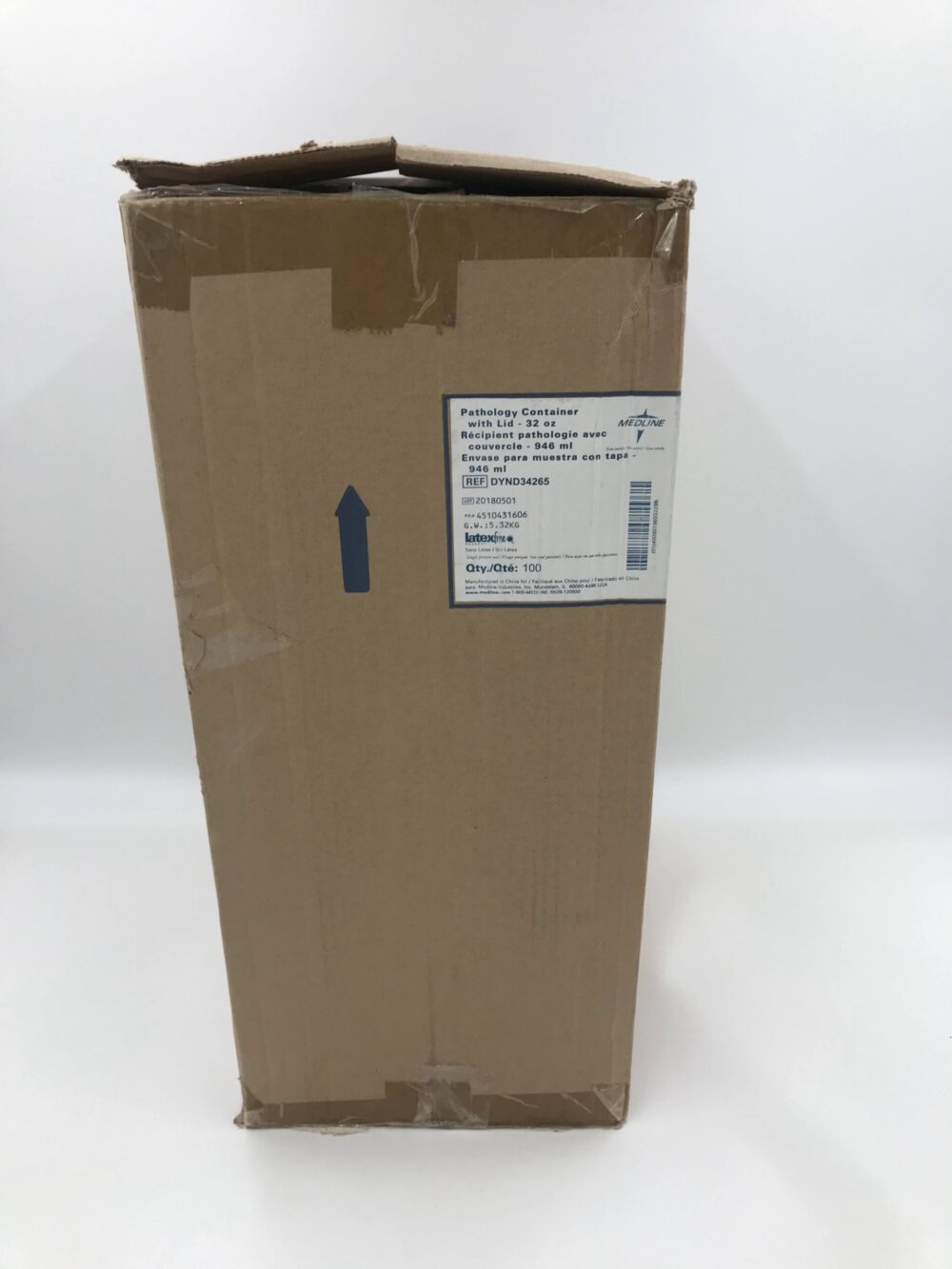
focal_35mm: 28
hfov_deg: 49.8
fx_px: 1027
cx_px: 476
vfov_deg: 63.4
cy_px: 634
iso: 40
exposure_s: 1/120
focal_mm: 3.99
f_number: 1.8
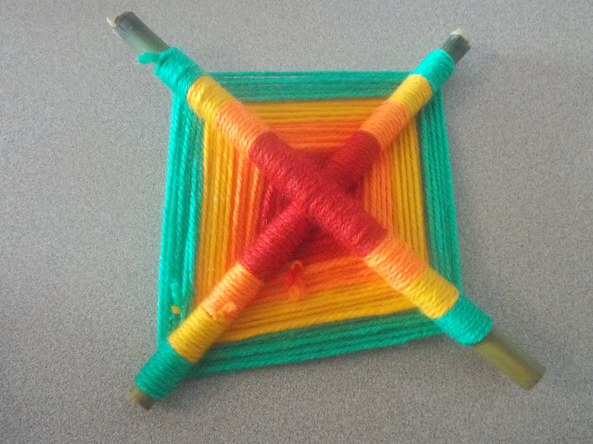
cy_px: 222
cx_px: 296
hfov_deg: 50.1
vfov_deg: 38.7
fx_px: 634
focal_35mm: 37
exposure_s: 1/50
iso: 800
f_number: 3.7
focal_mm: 5.2
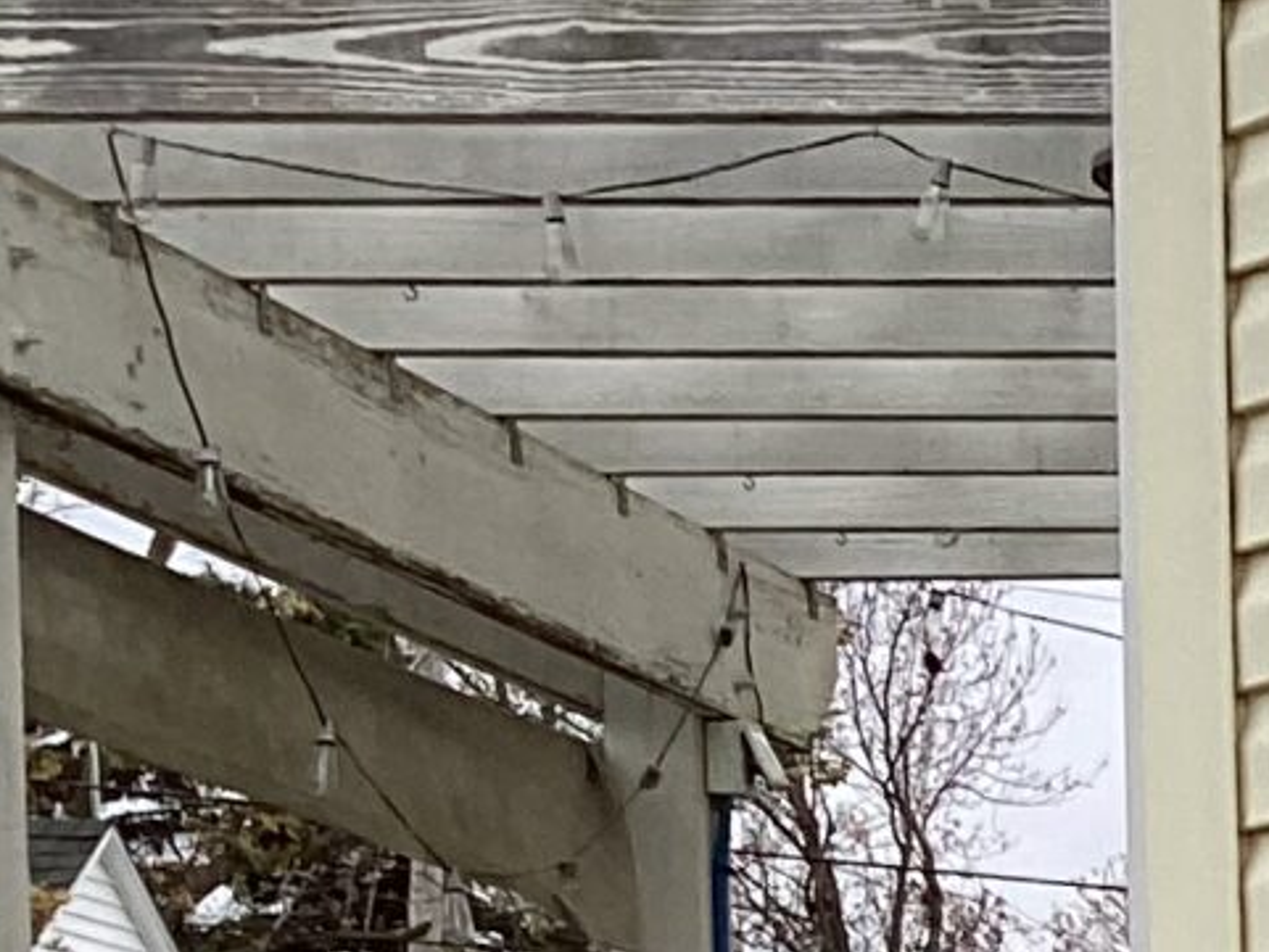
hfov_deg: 10.0
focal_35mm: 165
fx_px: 6050
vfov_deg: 8.4
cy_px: 2054
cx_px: 3369
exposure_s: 1/184
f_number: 2.4
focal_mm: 3.3
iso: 25
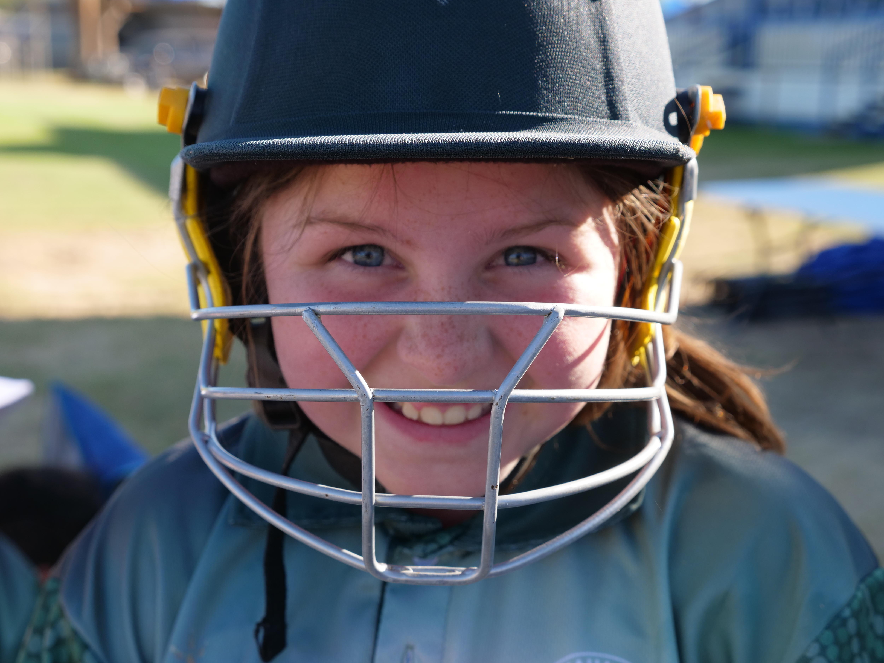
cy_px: 332
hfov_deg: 27.8
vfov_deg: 21.0
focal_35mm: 70
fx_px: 1788
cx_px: 442
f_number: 5
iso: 200
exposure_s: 1/400
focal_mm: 35
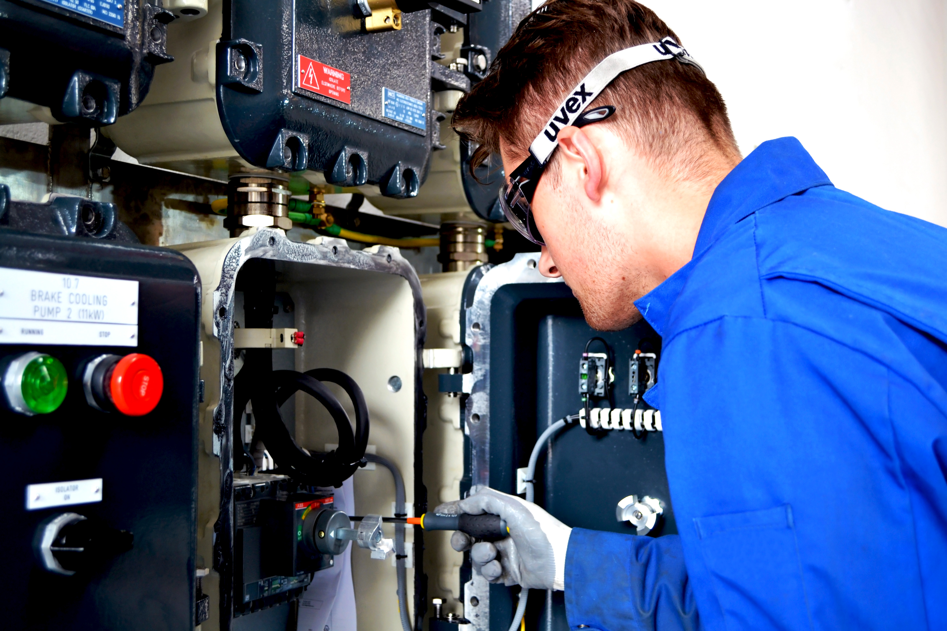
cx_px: 474
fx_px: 1144
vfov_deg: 30.8
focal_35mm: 44
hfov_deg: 45.0
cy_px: 316
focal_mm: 29
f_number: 4.5
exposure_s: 1/50
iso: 400
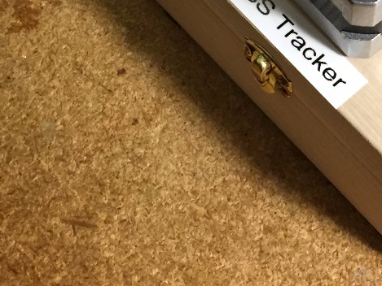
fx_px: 982
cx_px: 324
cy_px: -28
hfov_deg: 21.6
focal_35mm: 89
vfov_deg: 16.1
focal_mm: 4.15
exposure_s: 1/30
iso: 160
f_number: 2.2
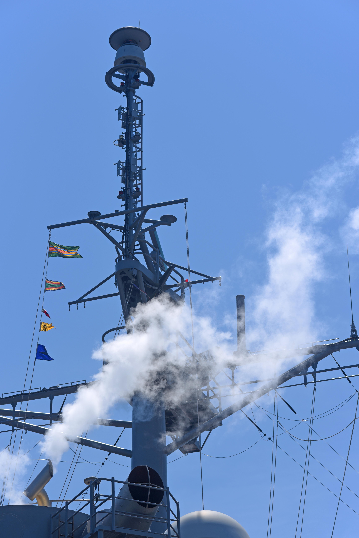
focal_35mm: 105
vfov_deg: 19.4
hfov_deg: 13.1
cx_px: 180
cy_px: 269
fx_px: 1569
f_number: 5.6
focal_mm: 105
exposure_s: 1/800
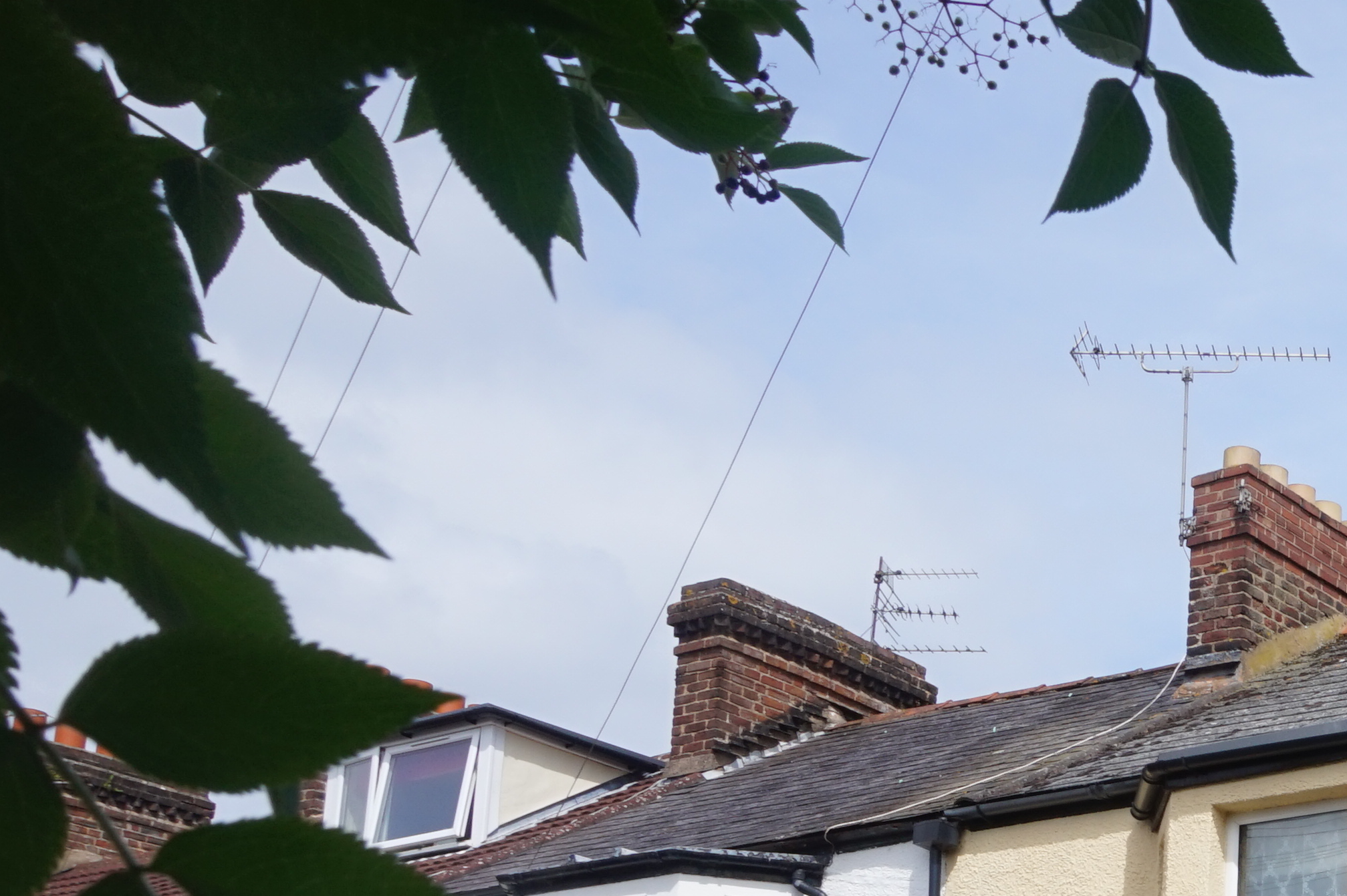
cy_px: 1155
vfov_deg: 19.3
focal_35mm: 65
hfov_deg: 25.9
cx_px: 1810
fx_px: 2431
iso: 100
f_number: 14
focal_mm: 16
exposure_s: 1/100
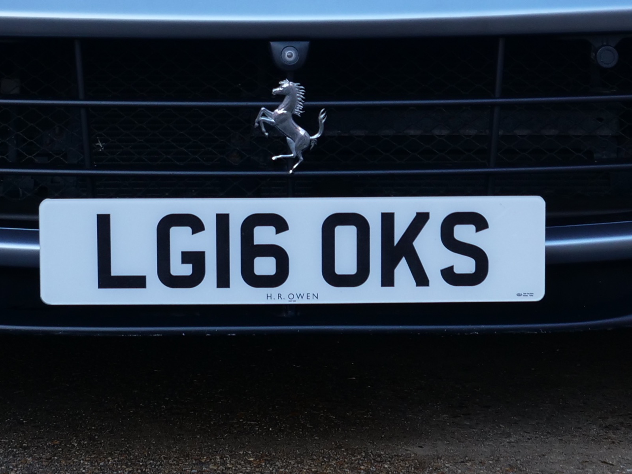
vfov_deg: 7.3
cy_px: -104
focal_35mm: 201
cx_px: 287
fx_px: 3669
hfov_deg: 9.8
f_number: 3.7
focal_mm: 31
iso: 200
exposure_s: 1/80
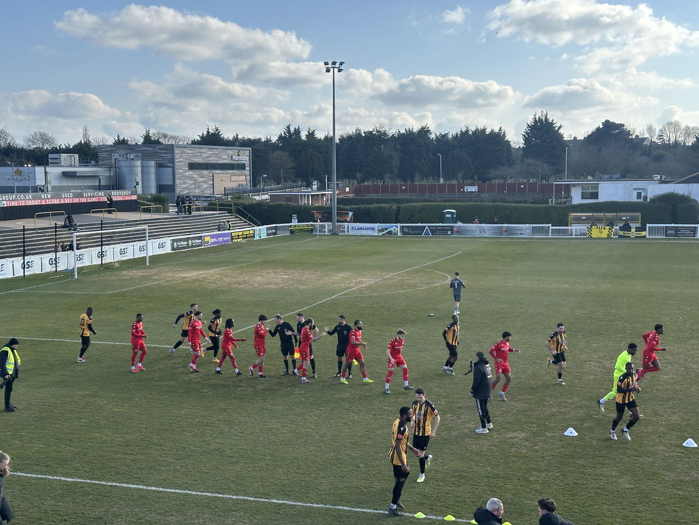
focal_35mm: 48
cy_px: 262
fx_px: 969
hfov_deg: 39.7
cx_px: 350
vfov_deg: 30.3
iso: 64
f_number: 1.78
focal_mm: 6.86
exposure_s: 1/3367
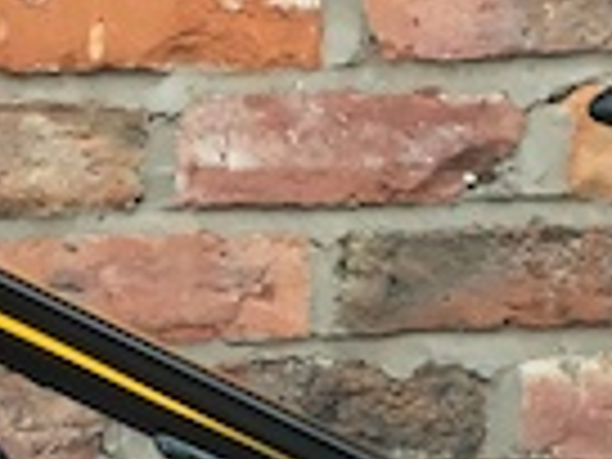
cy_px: 580
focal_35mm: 170
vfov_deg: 8.6
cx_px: 310
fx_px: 3006
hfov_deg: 11.6
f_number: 2.2
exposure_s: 1/33
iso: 25
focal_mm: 4.15
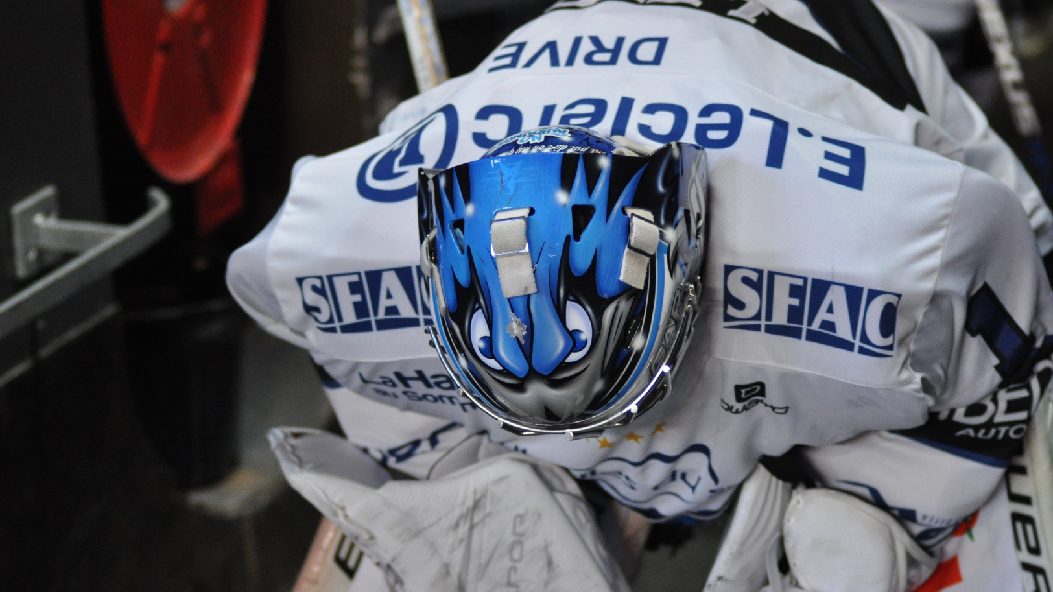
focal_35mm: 110
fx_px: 3071
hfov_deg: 19.5
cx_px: 526
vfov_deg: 11.0
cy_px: 329
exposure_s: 1/160
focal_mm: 70
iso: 1600
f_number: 2.8
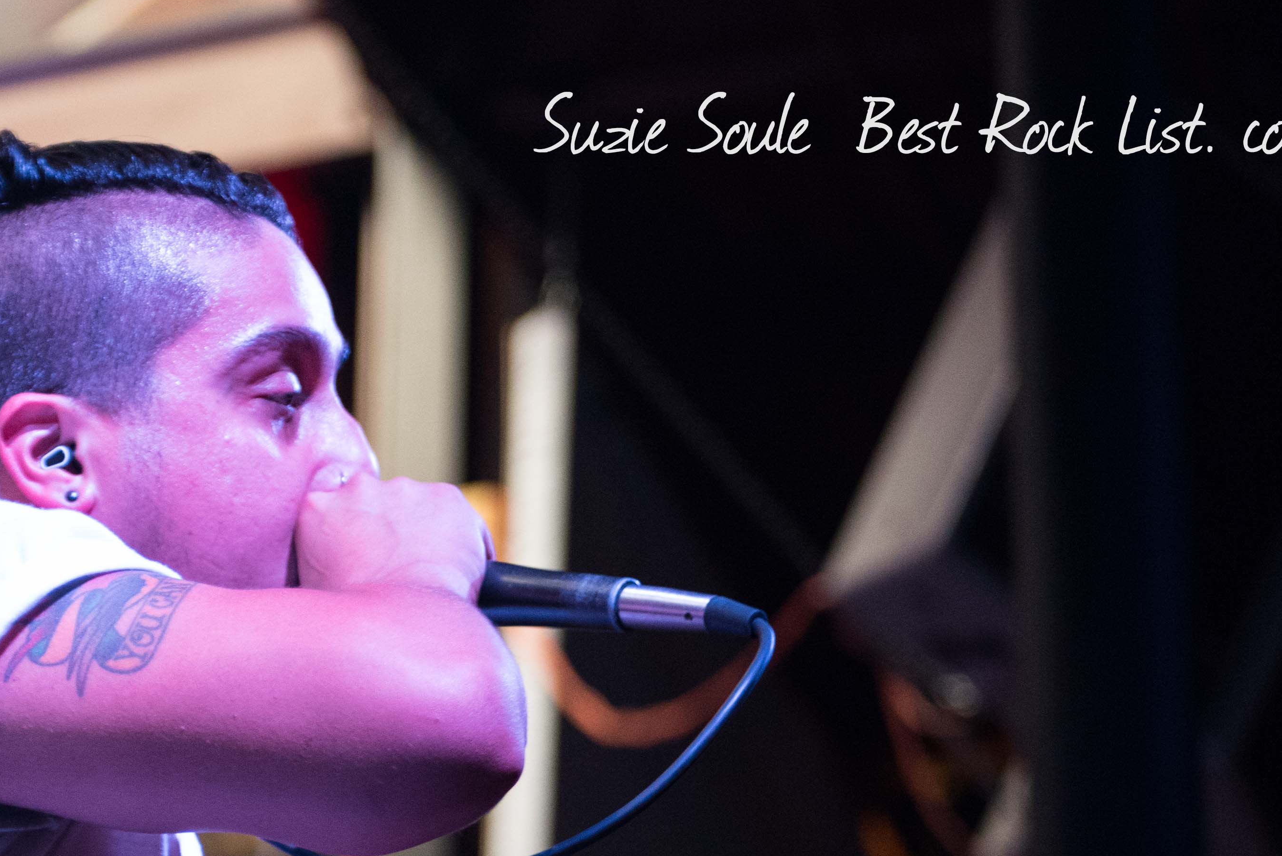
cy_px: 662
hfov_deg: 13.0
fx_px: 5593
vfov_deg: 8.7
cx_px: 167
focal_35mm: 157
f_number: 2.8
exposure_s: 1/125
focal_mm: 70
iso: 2800
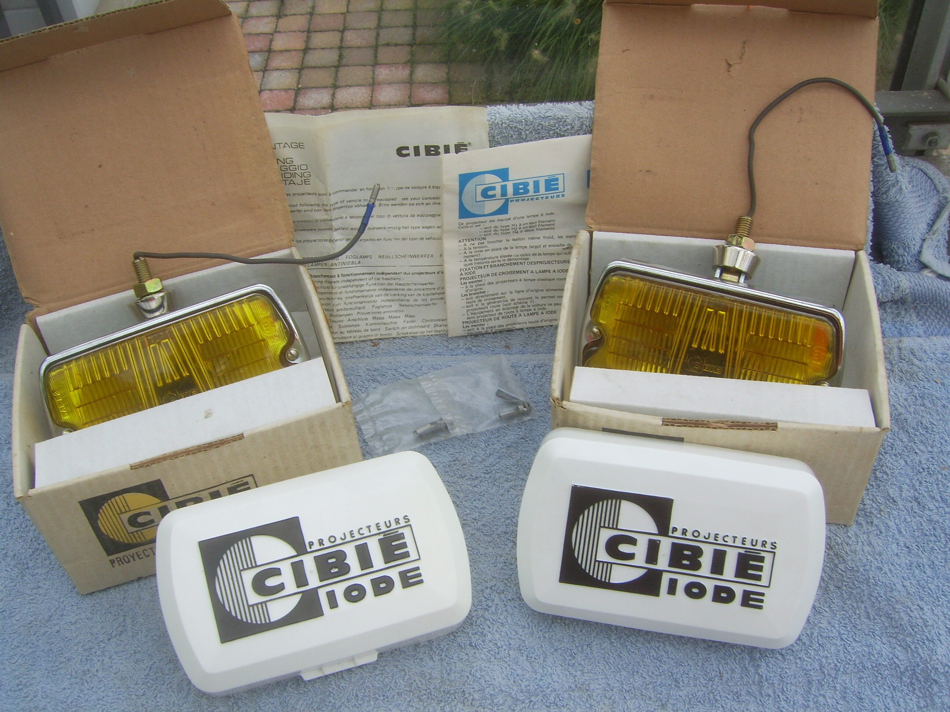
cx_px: 475
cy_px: 356
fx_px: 1043
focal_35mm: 38
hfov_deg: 49.0
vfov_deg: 37.7
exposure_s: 1/80
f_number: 6.4
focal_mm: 7.8
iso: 50
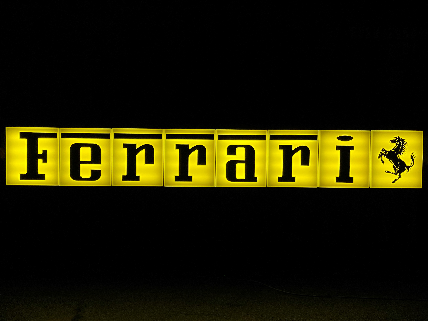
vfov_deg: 22.9
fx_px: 791
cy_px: 160
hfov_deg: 30.3
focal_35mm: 64
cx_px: 214
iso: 80
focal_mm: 7.5
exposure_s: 1/100
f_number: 2.2
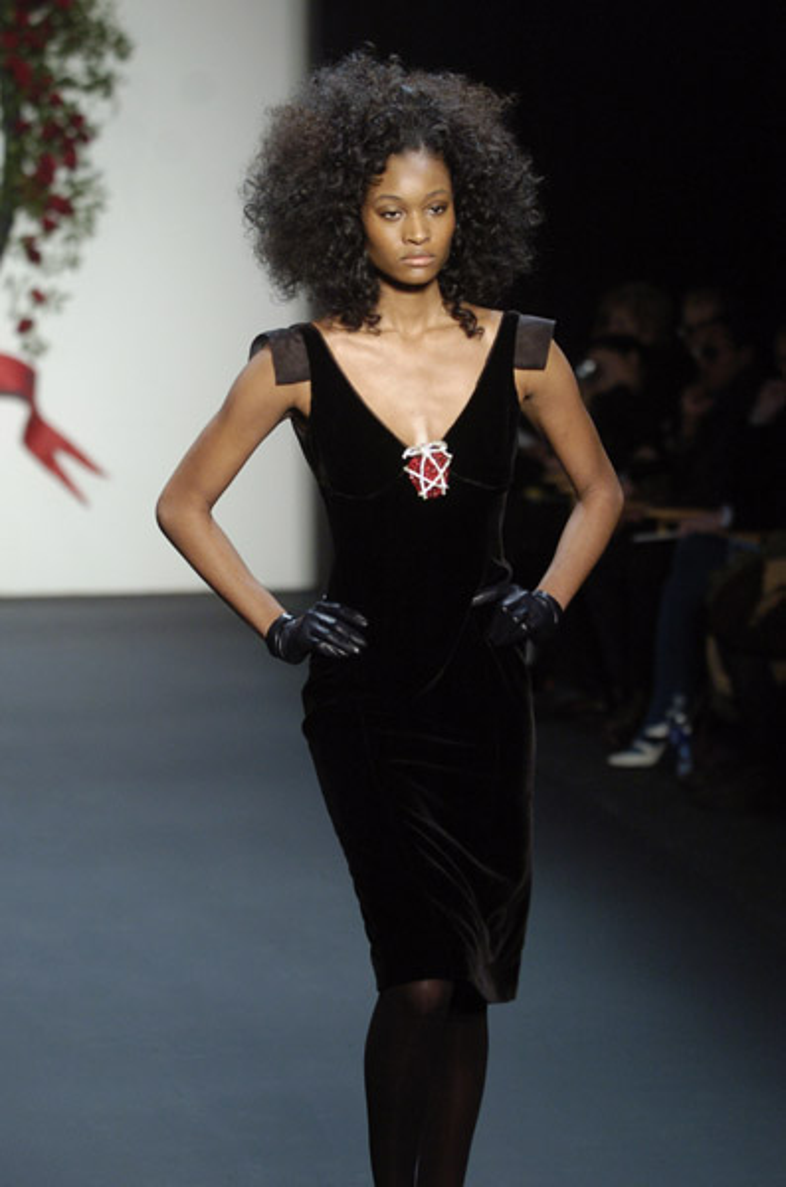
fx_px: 4938
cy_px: 594
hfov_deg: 9.1
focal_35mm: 150
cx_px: 393
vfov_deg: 13.7
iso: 640
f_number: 2.8
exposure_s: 1/250
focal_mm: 100
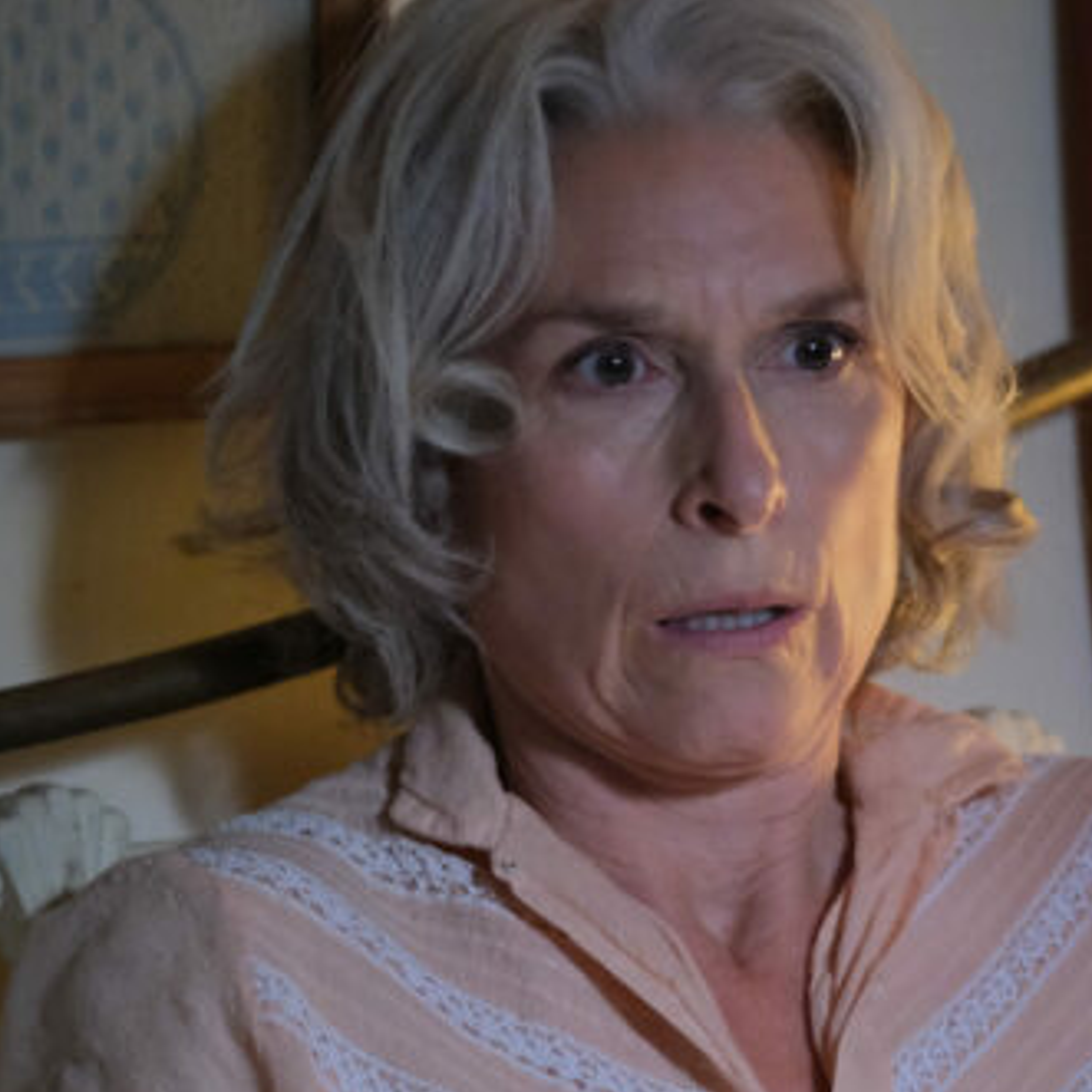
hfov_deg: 4.6
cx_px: 970
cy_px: 709
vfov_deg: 4.6
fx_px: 13669
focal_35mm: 383
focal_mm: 129.2
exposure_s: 1/125
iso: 8000
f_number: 2.8
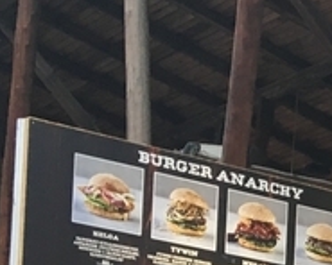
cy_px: 523
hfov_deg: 10.7
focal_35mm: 157
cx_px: 759
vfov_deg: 9.3
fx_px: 1543
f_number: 2.2
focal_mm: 4.15
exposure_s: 1/33
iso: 100
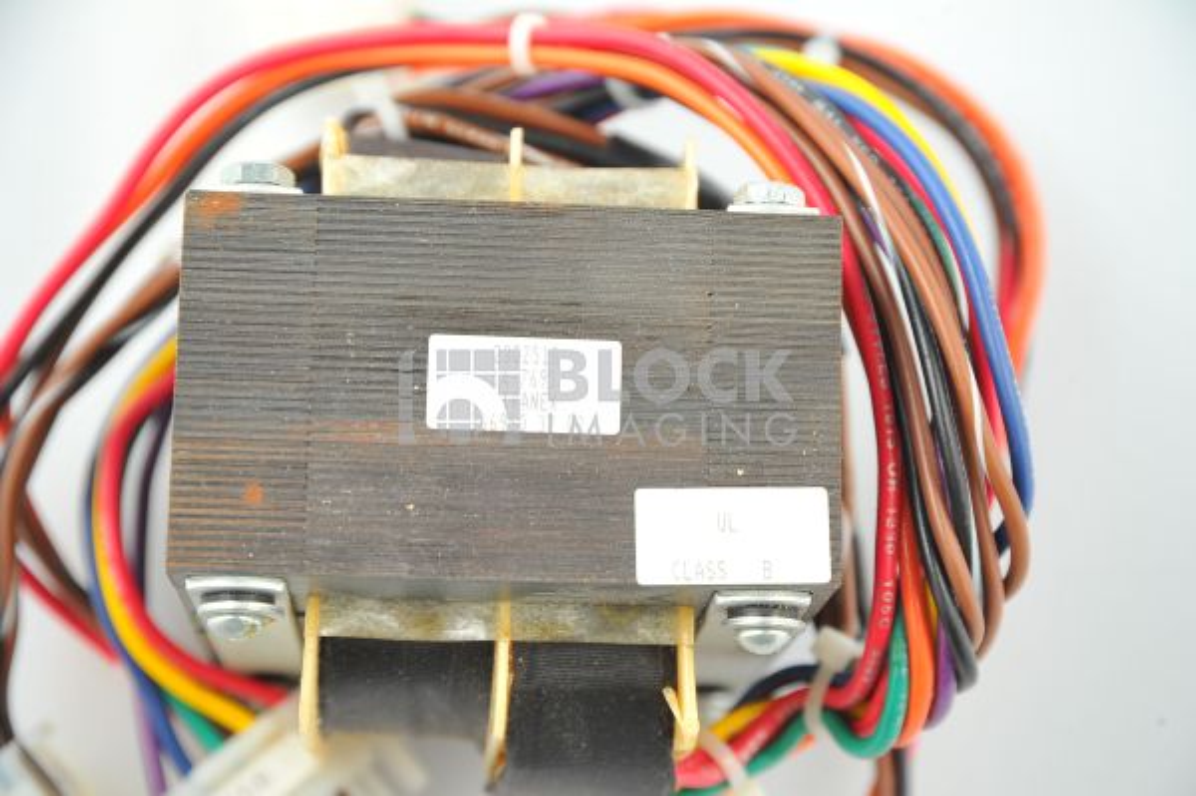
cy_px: 398
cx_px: 598
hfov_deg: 17.1
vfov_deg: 11.4
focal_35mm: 120
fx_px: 3983
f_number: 7.1
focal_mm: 120
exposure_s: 1/125
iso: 800
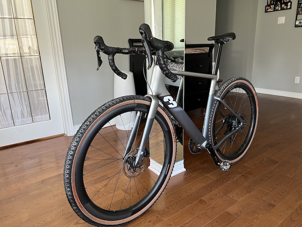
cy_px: 114
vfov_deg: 53.1
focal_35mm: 26
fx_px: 227
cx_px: 151
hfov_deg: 67.3
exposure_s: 1/71
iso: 125
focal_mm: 5.7
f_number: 1.5
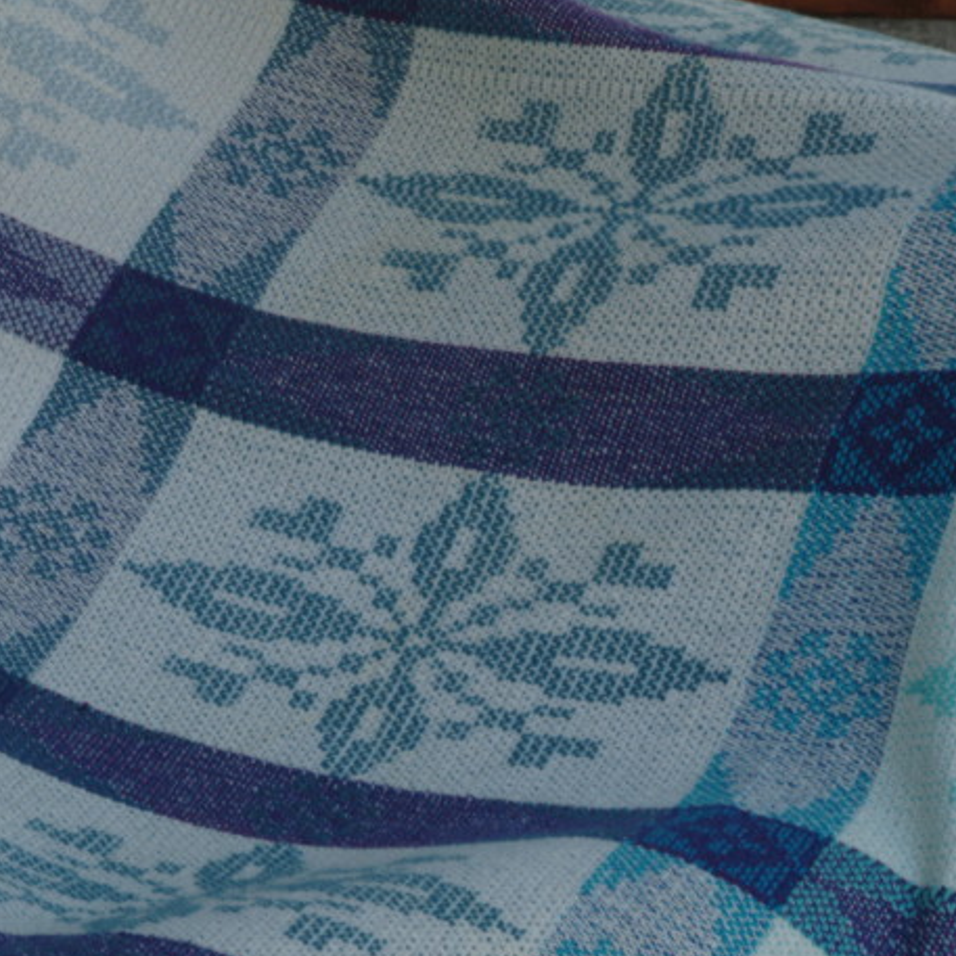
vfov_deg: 9.6
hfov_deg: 9.5
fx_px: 5718
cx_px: 255
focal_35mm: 183
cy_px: 413
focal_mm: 64
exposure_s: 1/20
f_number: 19
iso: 200
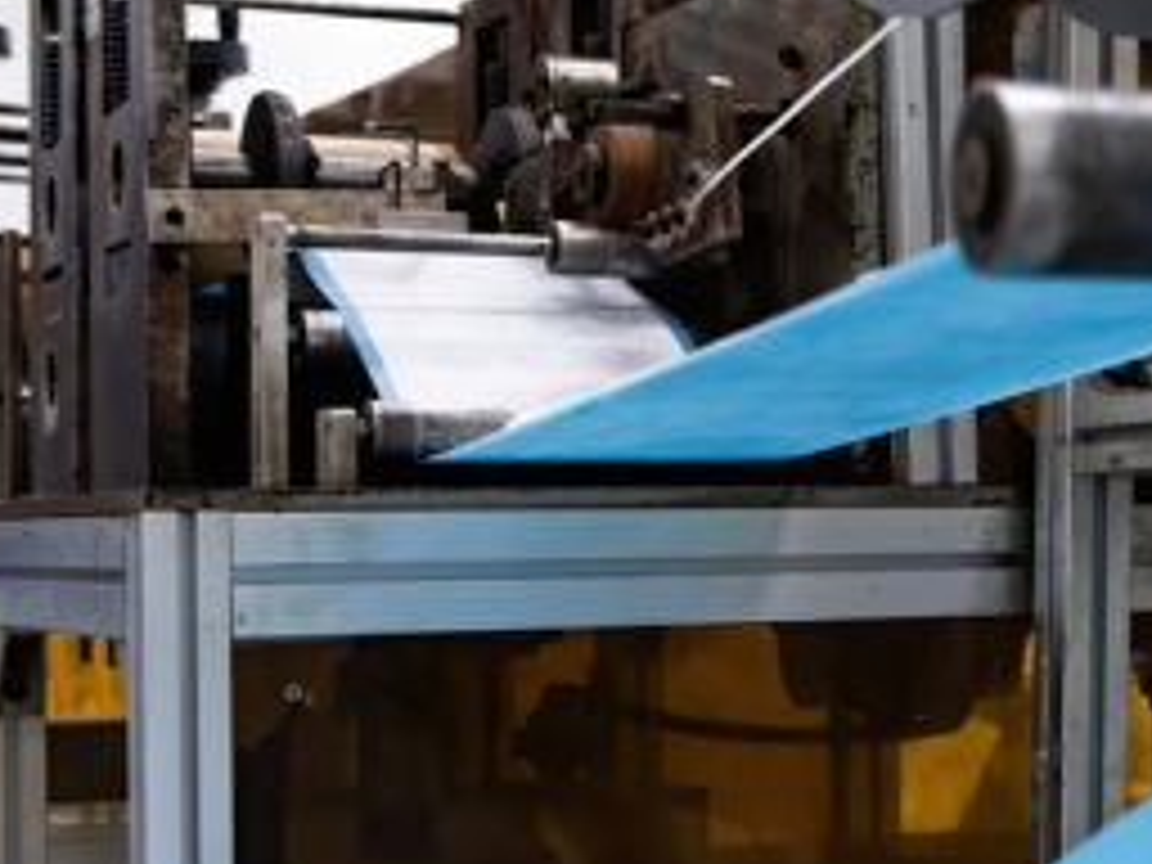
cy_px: 502
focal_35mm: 104
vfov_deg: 14.2
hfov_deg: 17.9
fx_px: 3461
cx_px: 1390
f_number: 4
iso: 100
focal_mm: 36
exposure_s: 1/250
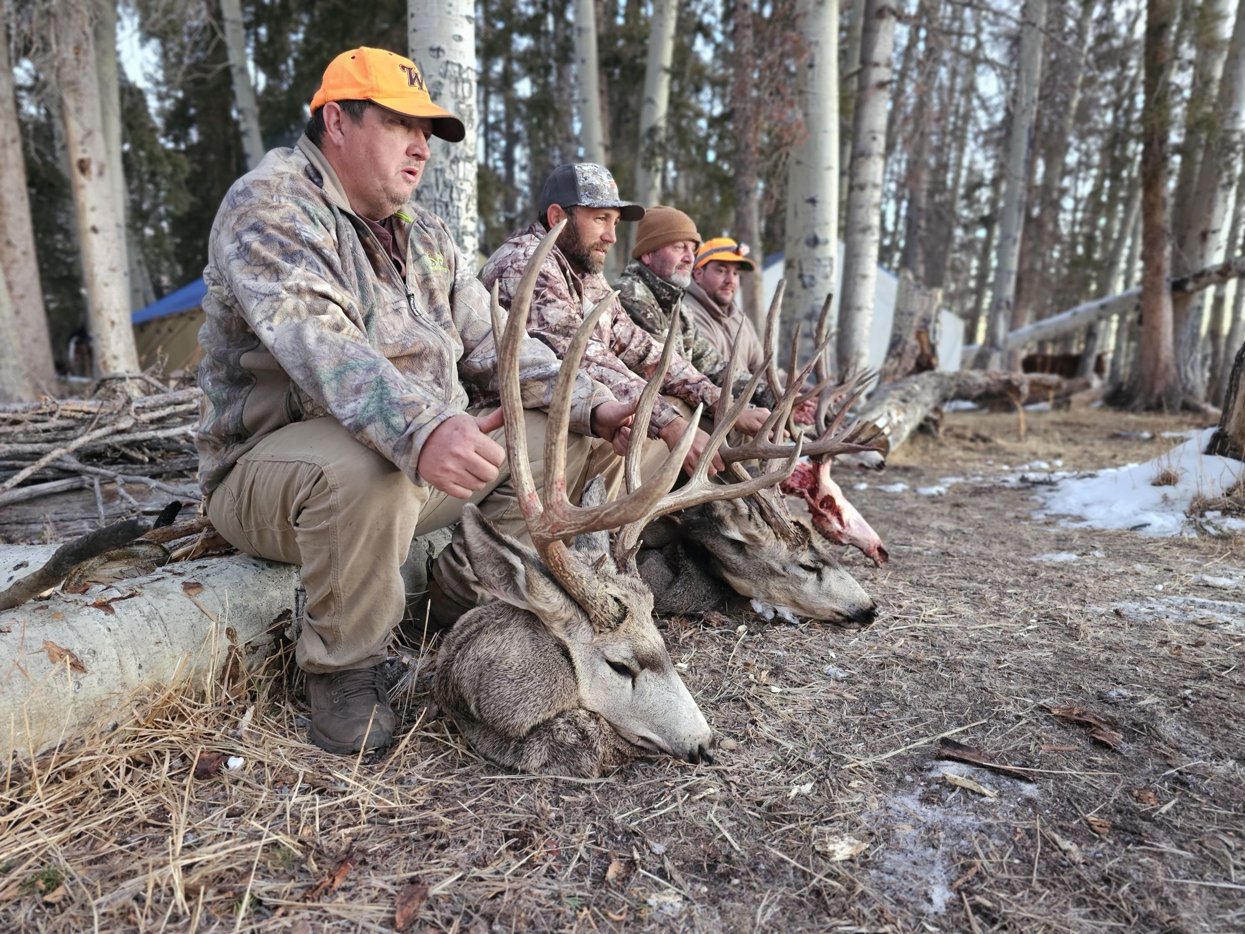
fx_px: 827
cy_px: 467
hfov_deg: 73.9
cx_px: 622
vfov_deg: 58.9
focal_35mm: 23
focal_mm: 6.3
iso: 800
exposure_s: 1/42
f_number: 1.7
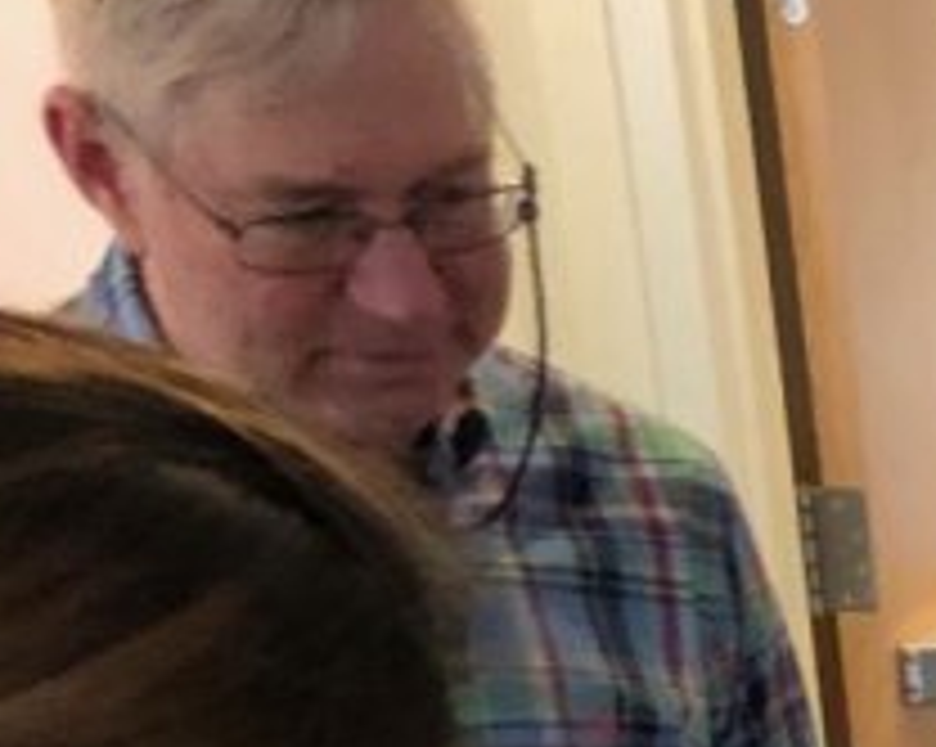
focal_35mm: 158
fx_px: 4373
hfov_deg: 10.4
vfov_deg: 8.9
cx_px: 2336
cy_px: 1714
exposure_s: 1/60
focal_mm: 4
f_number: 1.8
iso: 400
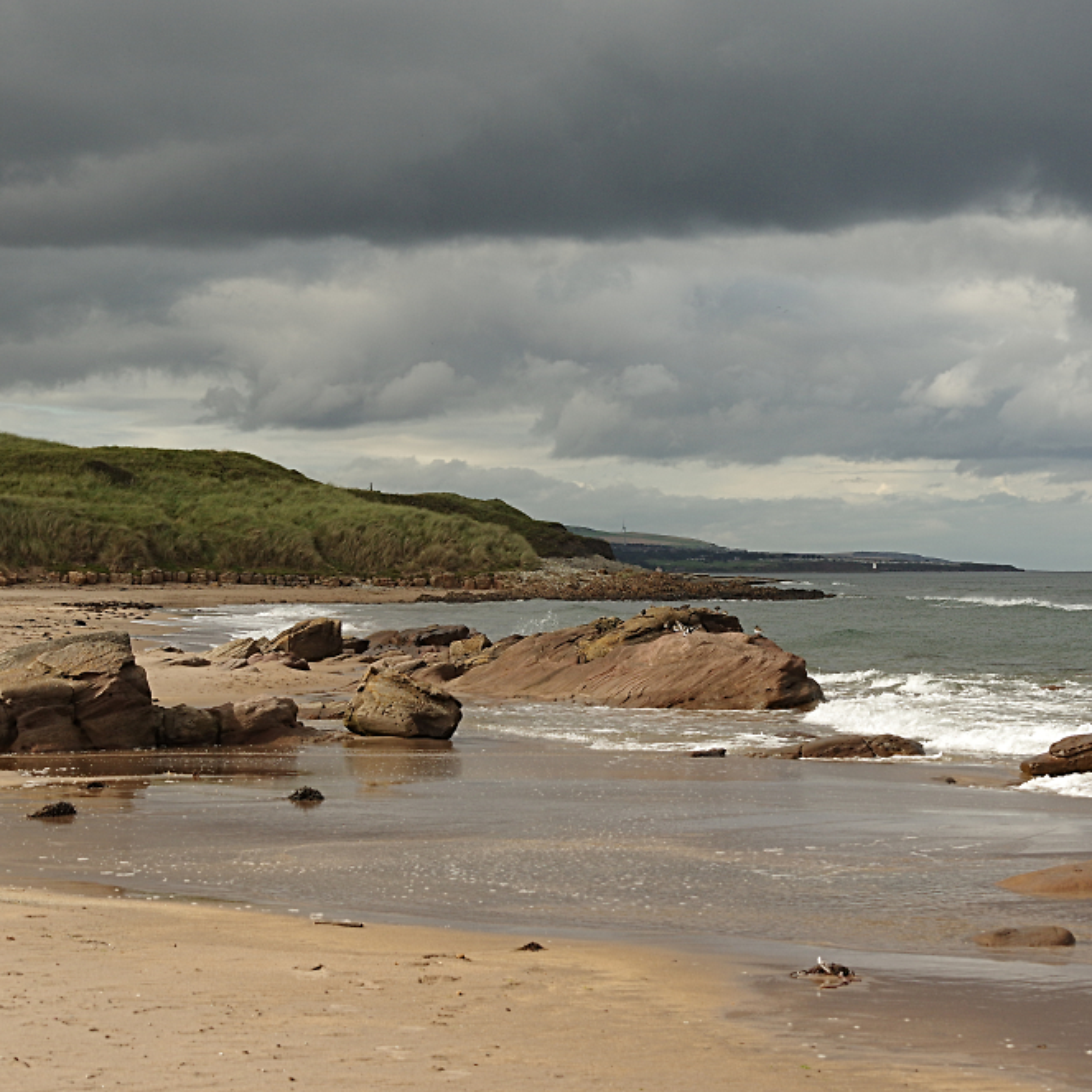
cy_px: 547
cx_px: 693
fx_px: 3747
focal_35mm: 105
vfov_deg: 16.6
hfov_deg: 16.6
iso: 400
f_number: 8
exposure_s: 1/1000
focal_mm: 55
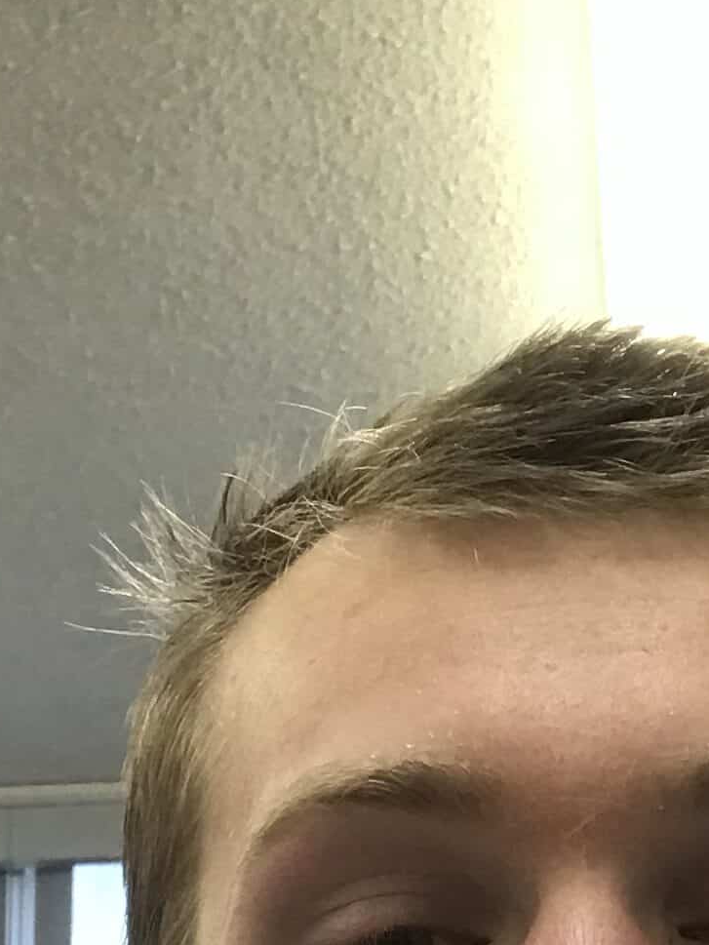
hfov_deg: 14.4
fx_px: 2785
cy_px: 1094
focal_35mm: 102
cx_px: 618
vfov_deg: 18.4
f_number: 2.2
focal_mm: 2.87
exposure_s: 1/30
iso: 50
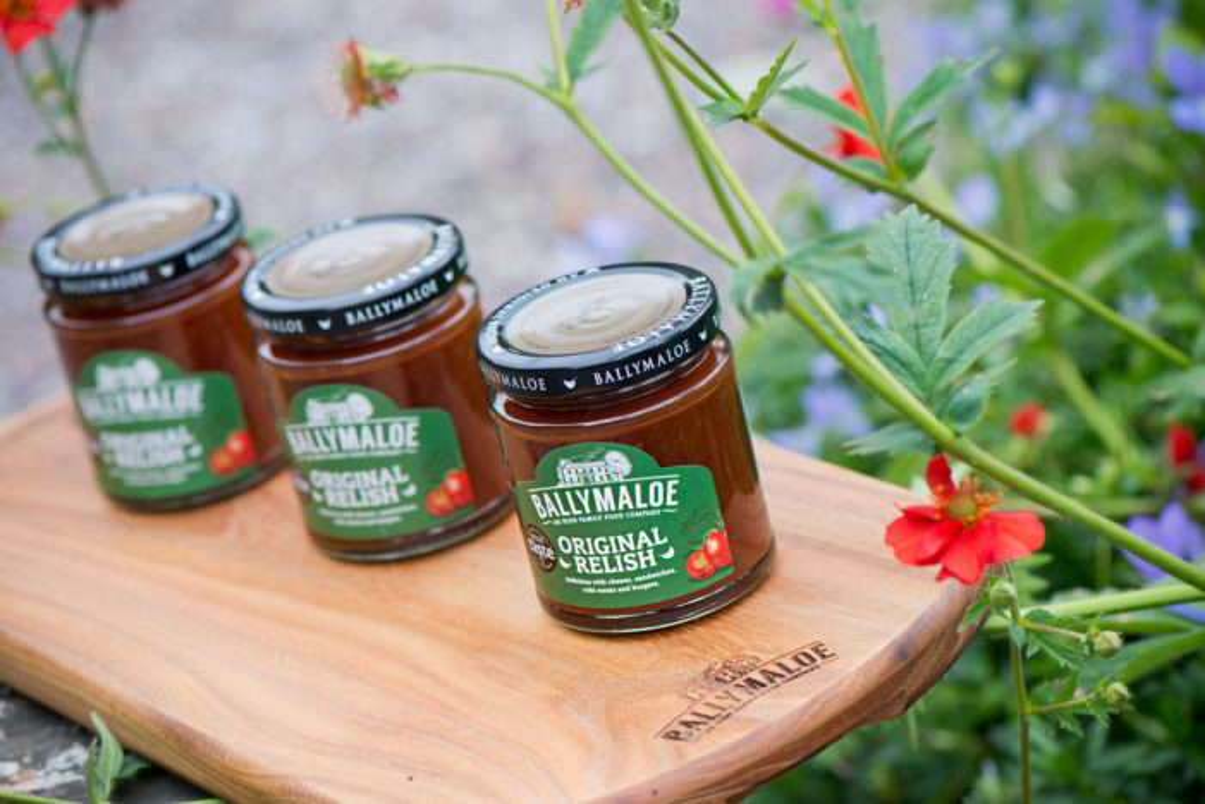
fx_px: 3516
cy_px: 402
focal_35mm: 105
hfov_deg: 19.4
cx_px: 602
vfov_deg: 13.1
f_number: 6.3
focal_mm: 105
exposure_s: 1/800
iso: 500
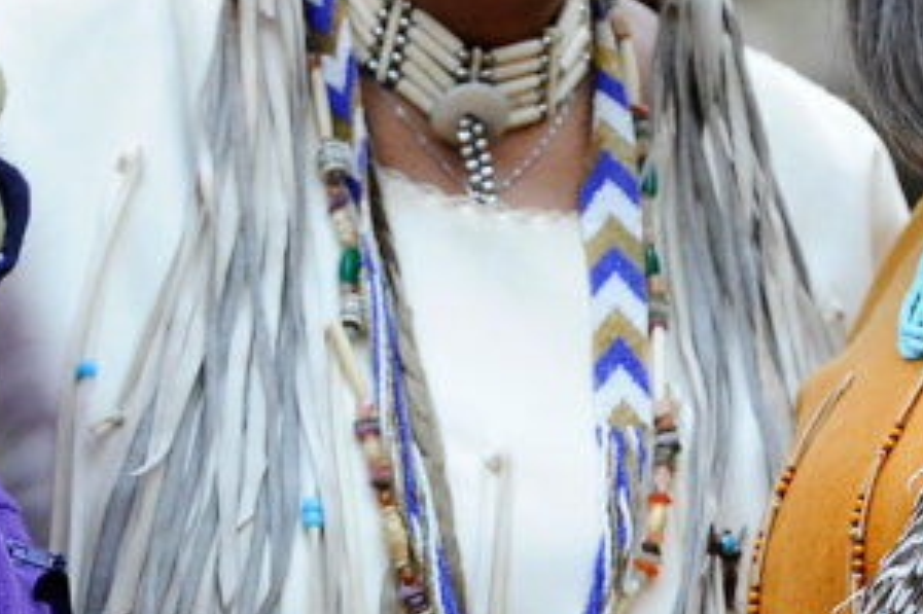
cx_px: 500
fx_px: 17578
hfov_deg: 3.0
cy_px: 344
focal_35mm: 686
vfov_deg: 2.0
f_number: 4
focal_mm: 200
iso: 1600
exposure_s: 1/200
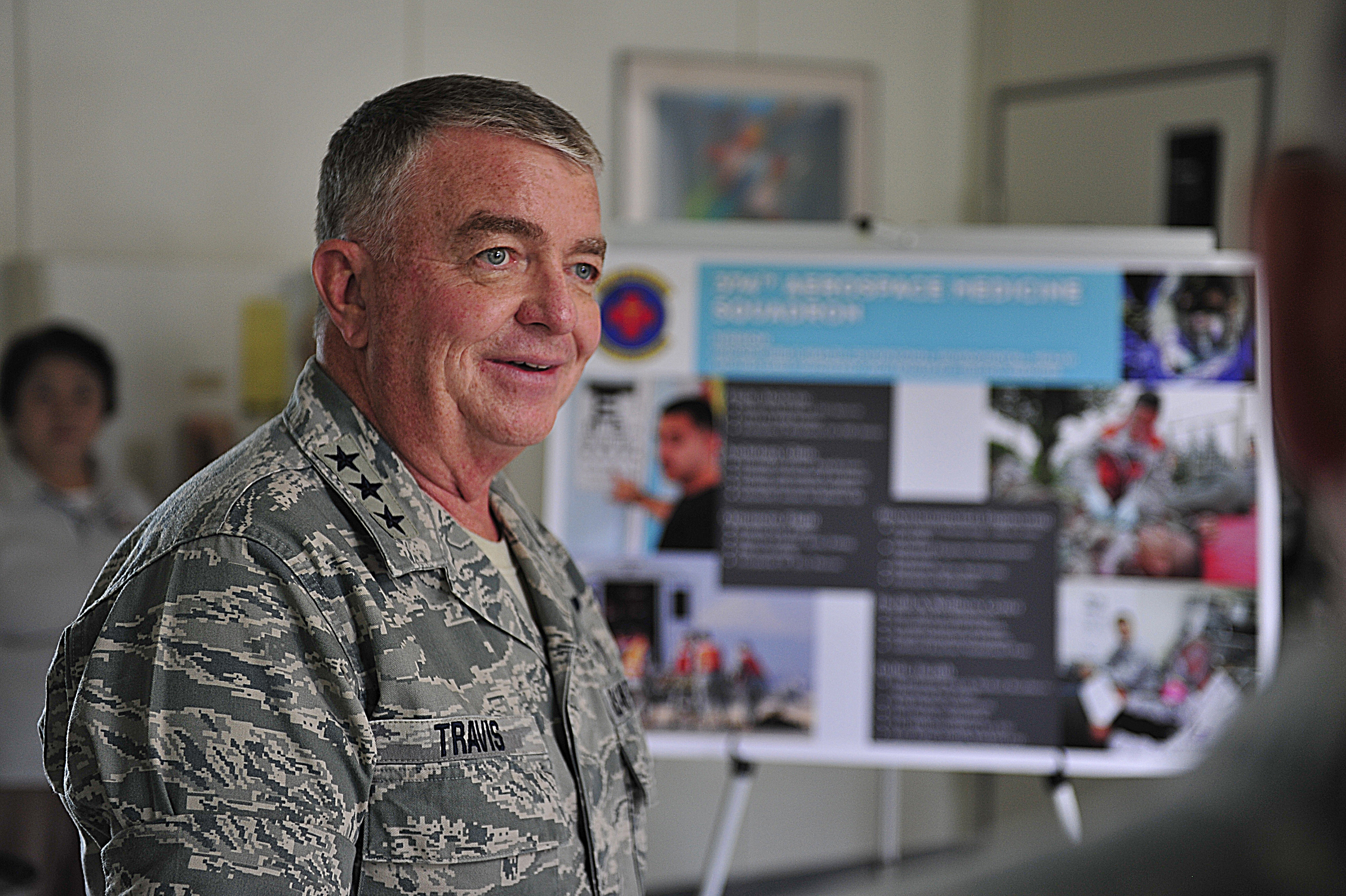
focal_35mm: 56
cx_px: 673
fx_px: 2092
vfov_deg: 24.2
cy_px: 448
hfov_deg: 35.7
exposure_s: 1/60
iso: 500
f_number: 2.8
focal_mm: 56
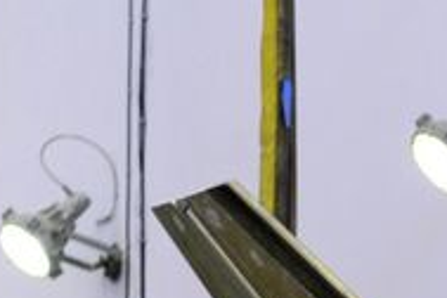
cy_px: 675
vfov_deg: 3.1
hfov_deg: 4.5
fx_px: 5525
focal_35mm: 445
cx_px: 1119
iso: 500
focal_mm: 70
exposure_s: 1/50
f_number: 3.2
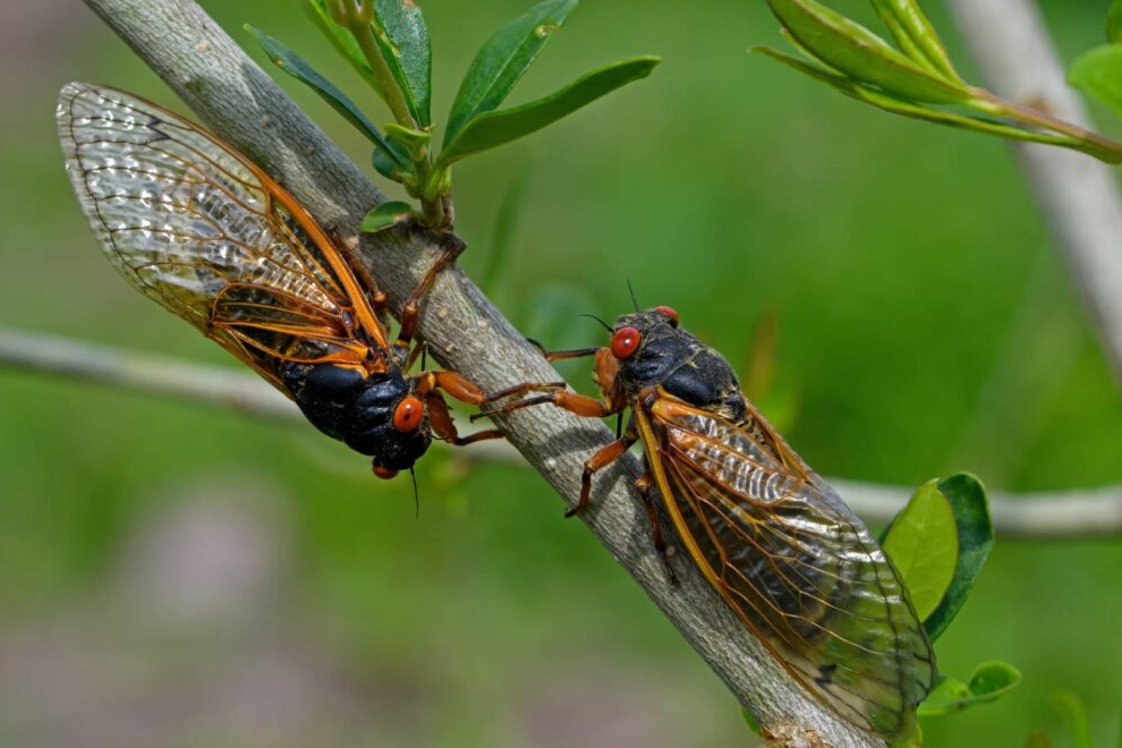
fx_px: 4675
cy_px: 366
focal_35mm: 150
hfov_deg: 13.7
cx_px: 594
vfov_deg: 9.1
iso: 320
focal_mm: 90
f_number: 16
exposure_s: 1/160
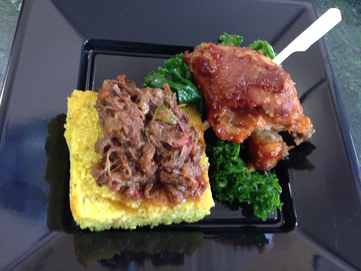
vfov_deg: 42.9
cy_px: 136
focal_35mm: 33
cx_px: 180
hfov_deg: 55.4
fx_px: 344
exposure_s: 1/15
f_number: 2.4
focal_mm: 4.12
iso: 400
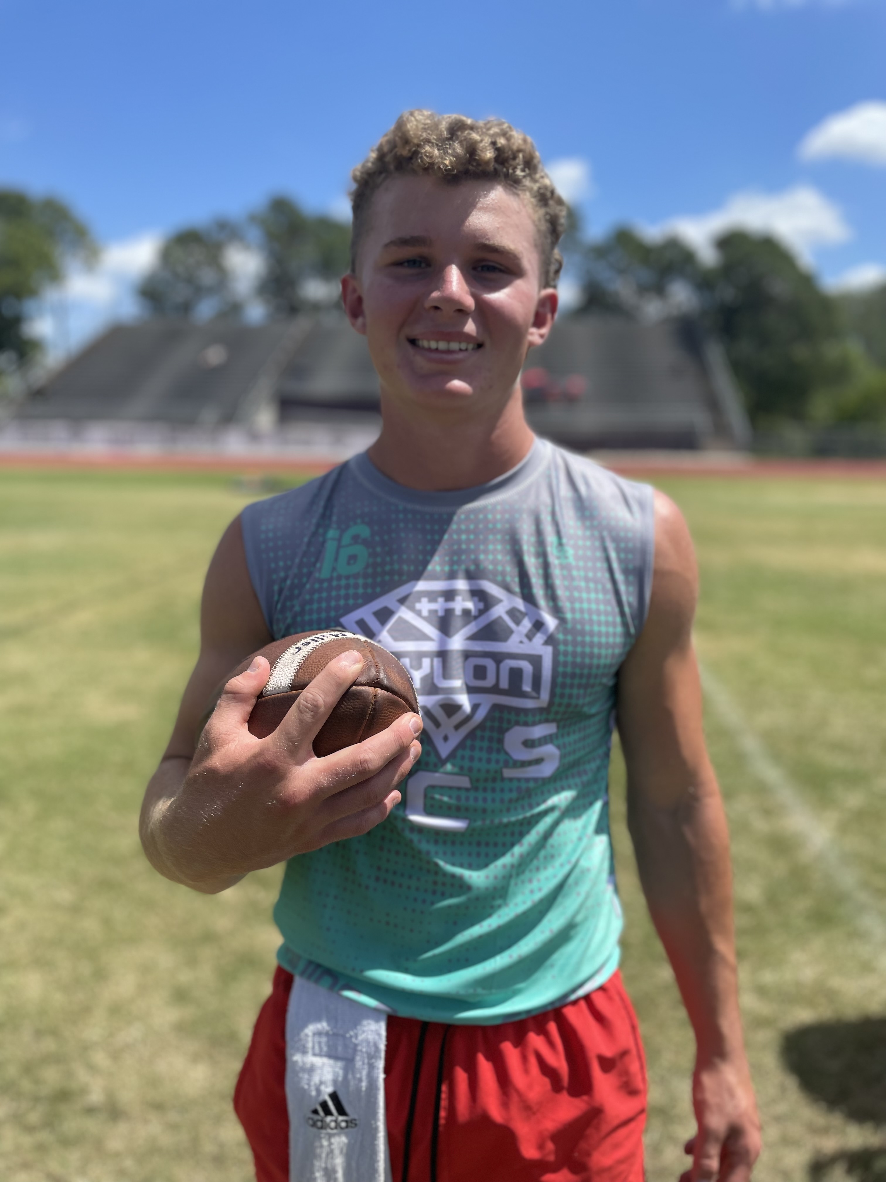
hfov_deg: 53.1
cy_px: 591
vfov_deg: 67.3
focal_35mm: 26
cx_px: 443
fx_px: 887
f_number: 1.6
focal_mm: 4.2
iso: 50
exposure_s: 1/4292
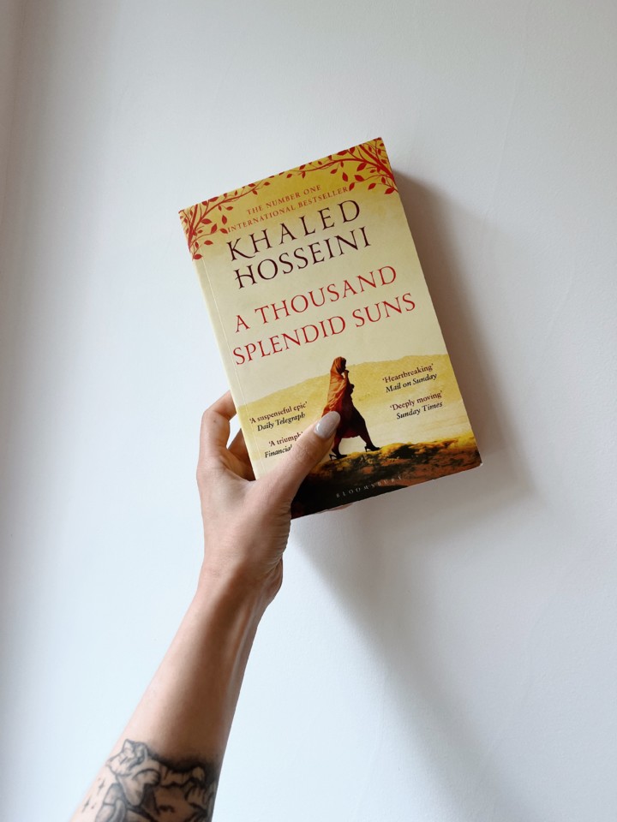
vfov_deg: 67.3
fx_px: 618
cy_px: 411
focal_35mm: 26
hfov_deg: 53.1
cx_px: 308
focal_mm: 5.1
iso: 80
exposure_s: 1/121
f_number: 1.6
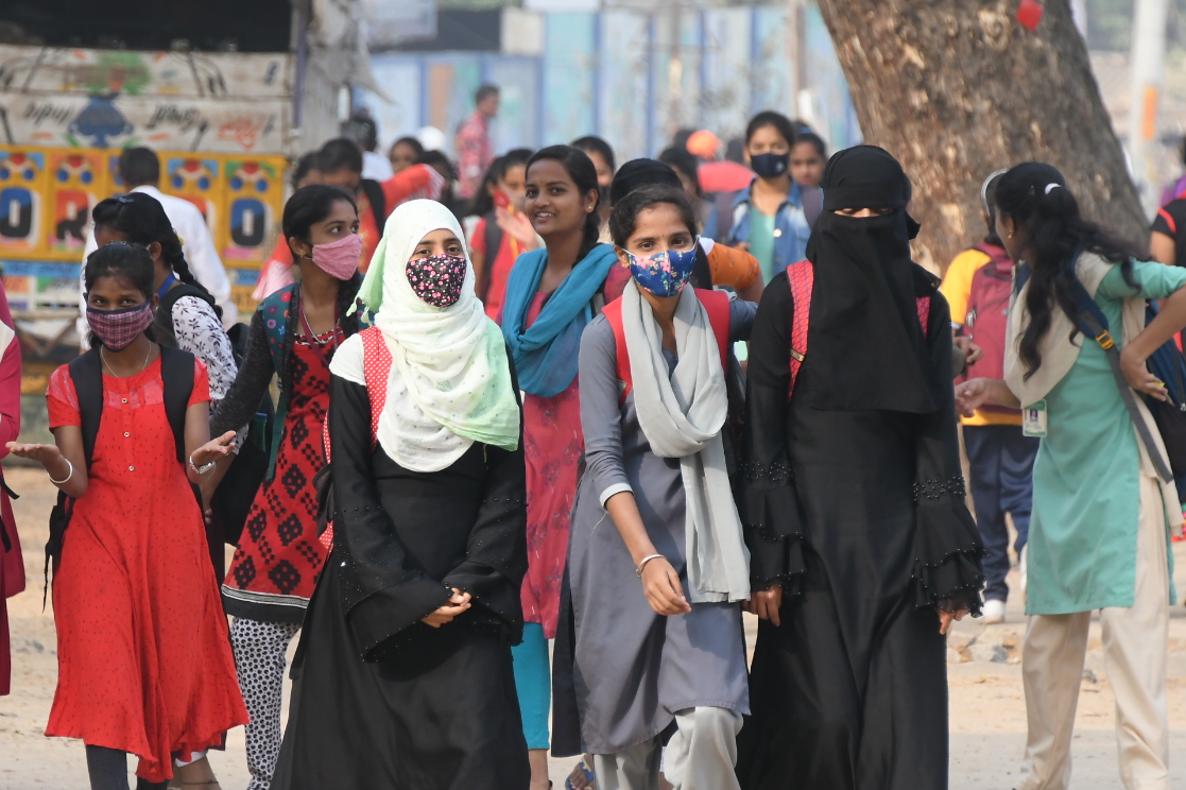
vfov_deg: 3.0
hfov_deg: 4.5
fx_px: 15050
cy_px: 456
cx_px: 504
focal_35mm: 457
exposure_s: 1/800
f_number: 5.6
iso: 800
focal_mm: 210
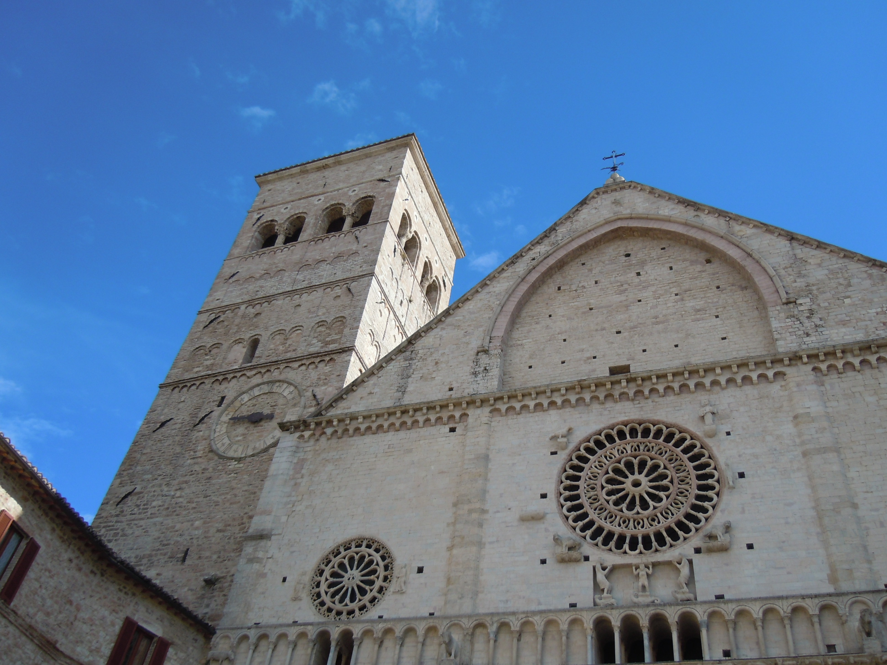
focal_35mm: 30
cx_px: 444
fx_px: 769
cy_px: 332
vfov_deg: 46.8
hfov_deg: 60.0
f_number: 7
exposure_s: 1/250
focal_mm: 5.4
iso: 100
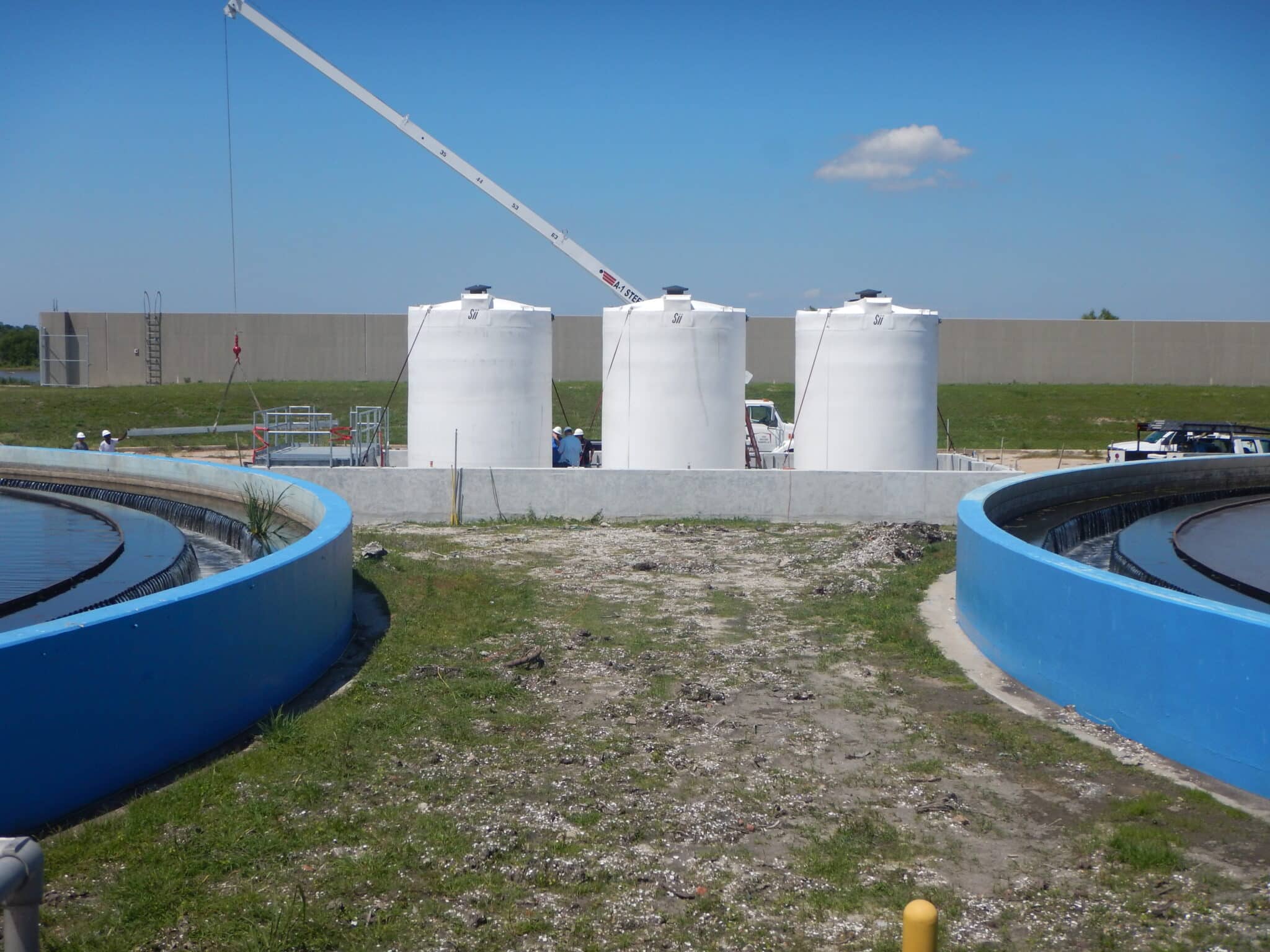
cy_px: 476
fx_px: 1761
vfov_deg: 30.3
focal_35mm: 48
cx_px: 635
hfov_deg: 39.7
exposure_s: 1/400
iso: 125
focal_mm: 8.5
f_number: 8.6
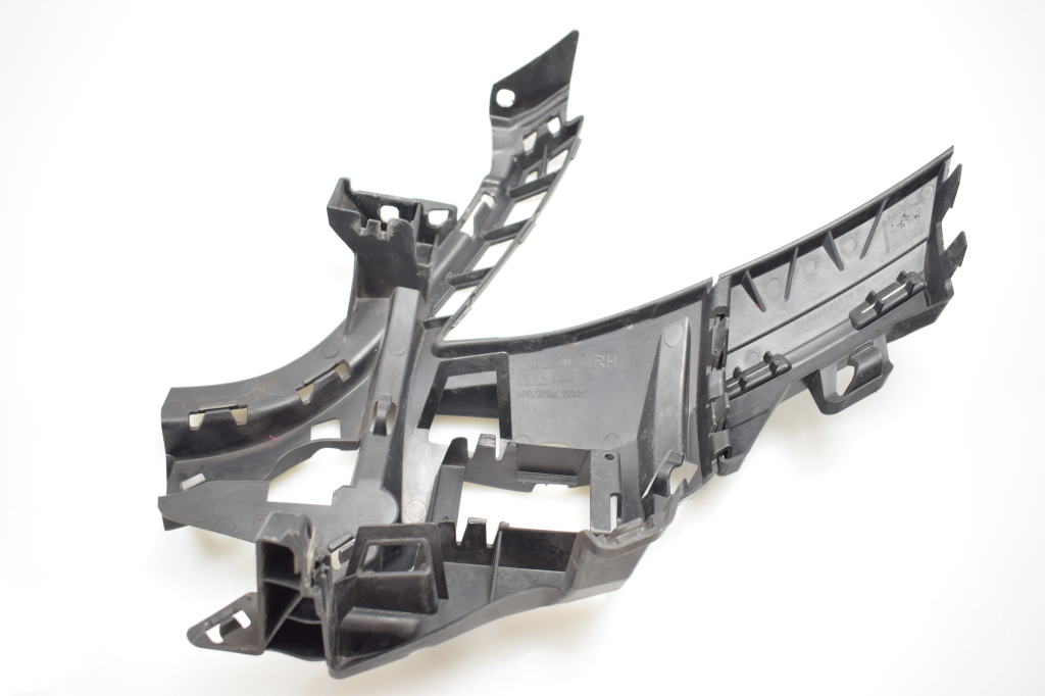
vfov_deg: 39.9
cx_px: 522
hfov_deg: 57.2
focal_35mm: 33
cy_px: 348
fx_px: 958
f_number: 3.8
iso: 360
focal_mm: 22
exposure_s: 1/40
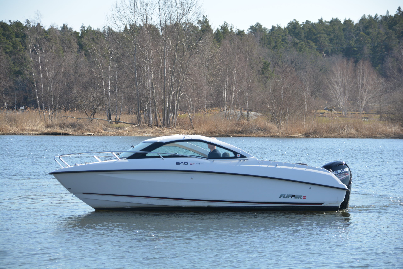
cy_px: 134
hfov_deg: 12.5
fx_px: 1847
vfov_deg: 8.3
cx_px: 202
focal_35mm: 165
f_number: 5.6
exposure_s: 1/500
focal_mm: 110
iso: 200
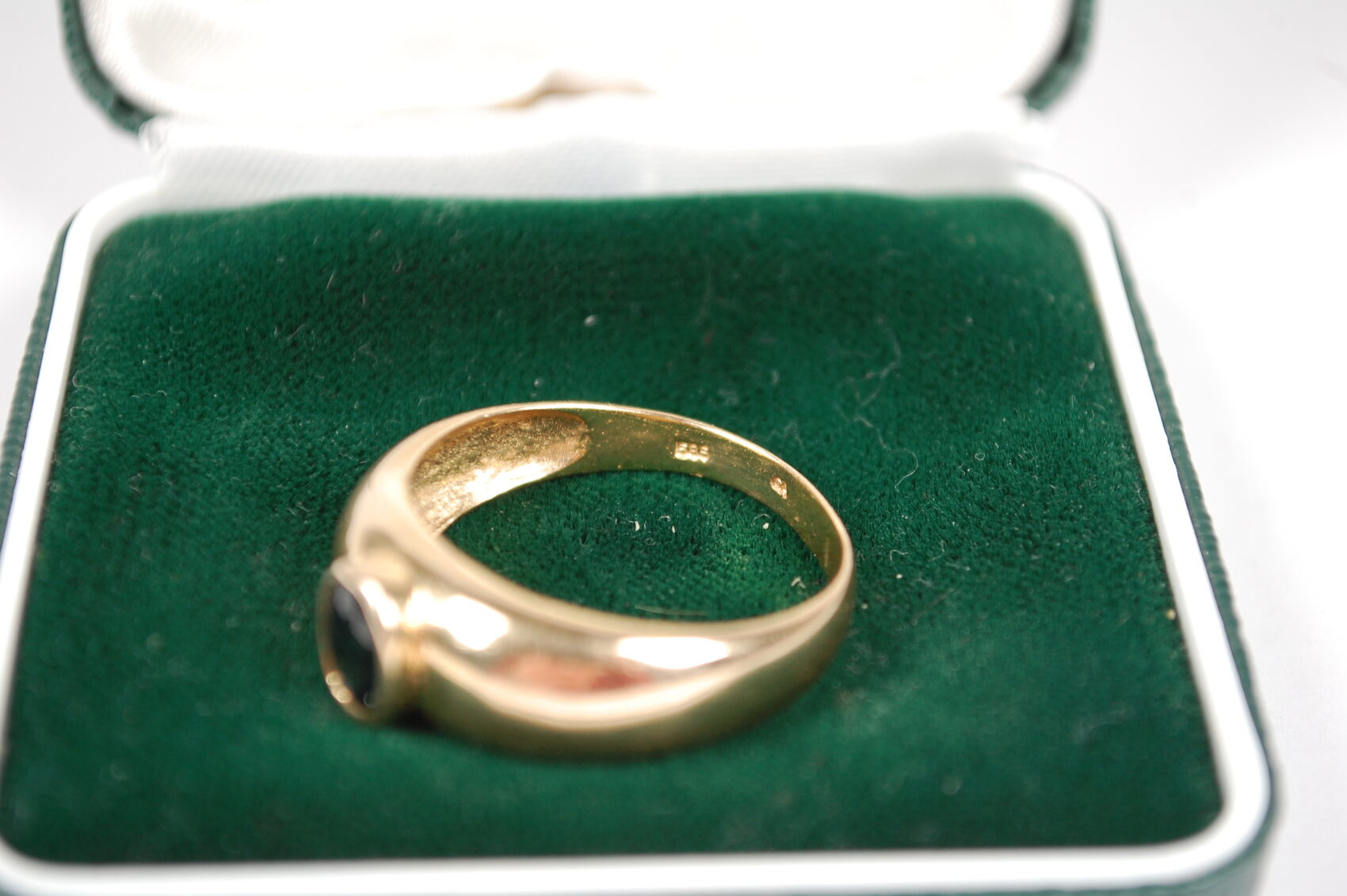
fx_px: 3084
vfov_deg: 16.5
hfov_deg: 24.6
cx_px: 674
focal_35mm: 82
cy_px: 448
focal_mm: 55
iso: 400
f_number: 5.6
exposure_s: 1/100
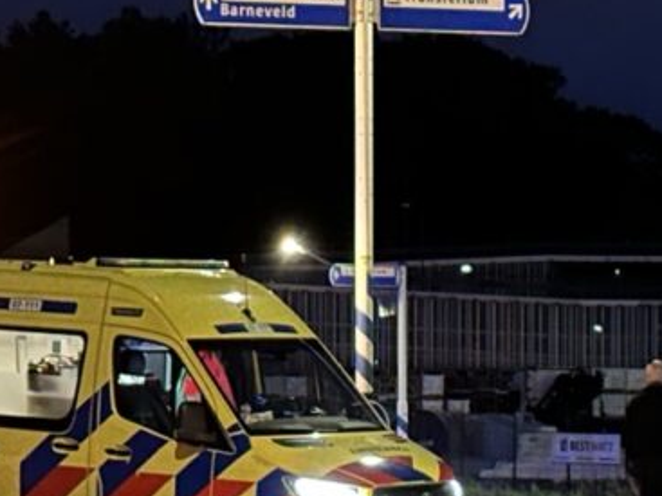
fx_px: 3843
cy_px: 566
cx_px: 539
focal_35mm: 201
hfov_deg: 9.8
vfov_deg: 7.3
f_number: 1.78
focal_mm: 6.86
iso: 800
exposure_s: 1/9
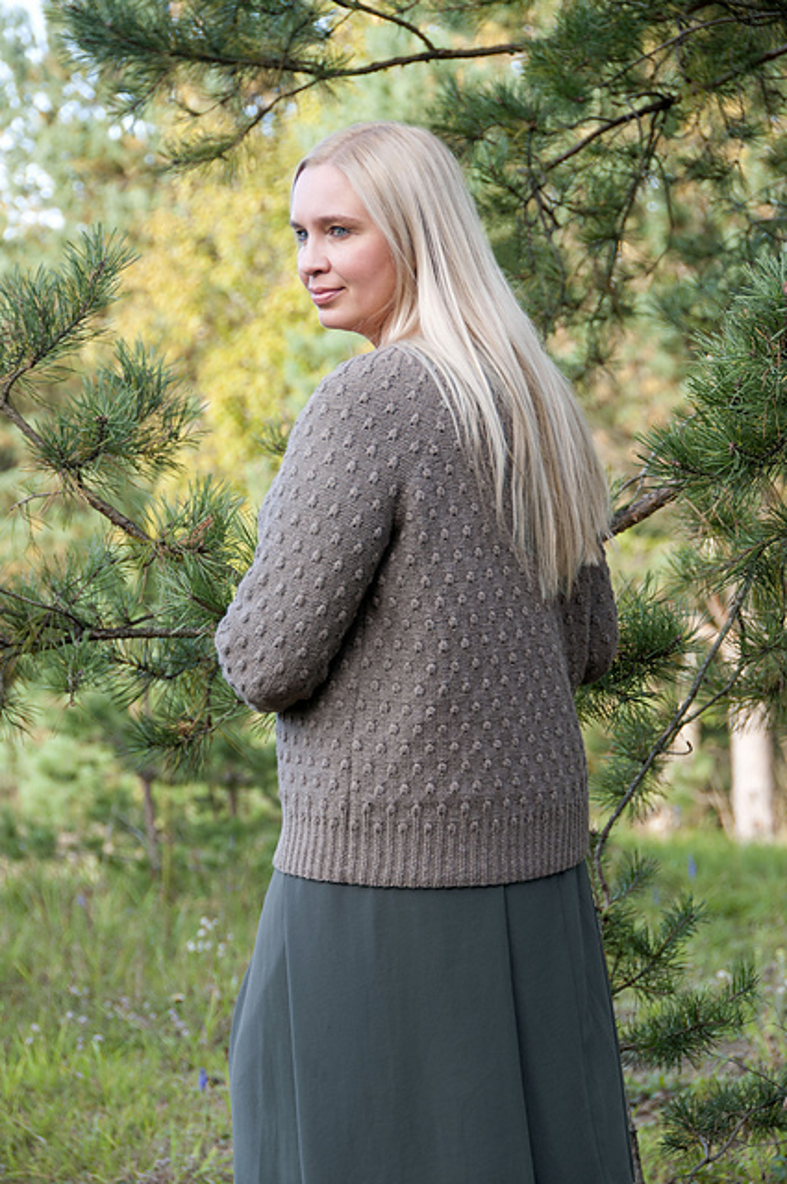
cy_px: 592
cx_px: 394
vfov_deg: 15.2
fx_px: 4439
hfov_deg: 10.1
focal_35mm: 135
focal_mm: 90
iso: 320
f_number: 5.3
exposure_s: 1/160
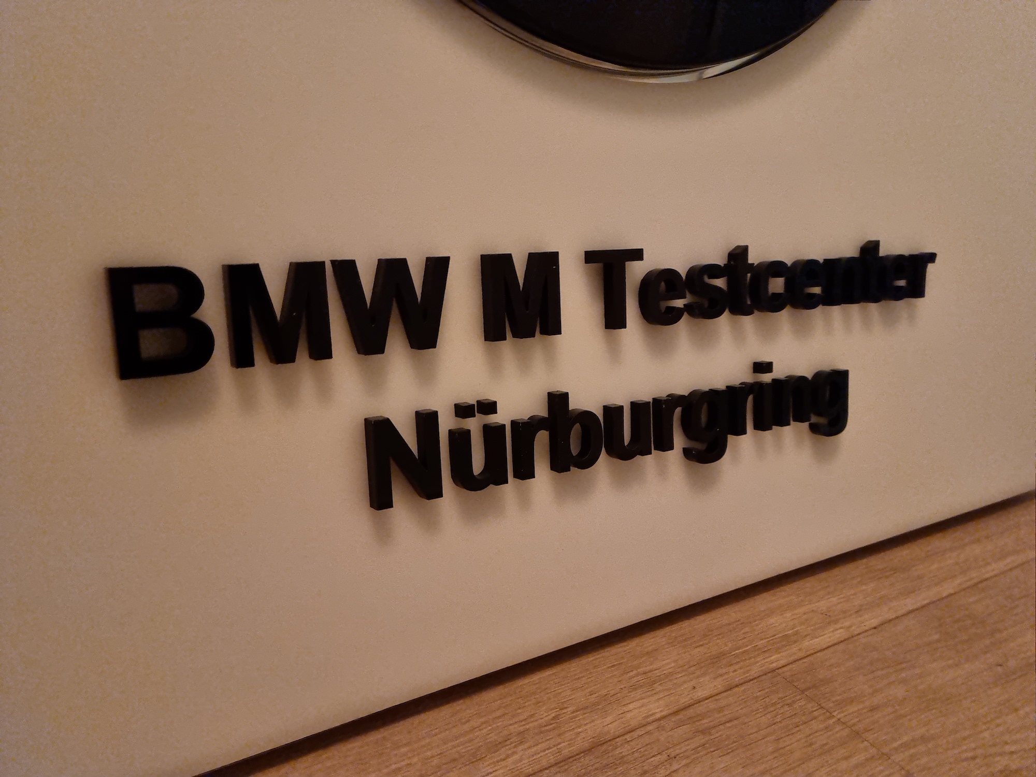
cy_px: 388
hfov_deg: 65.3
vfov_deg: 51.4
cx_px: 518
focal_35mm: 27
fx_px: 808
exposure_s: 1/17
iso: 640
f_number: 2
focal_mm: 5.9
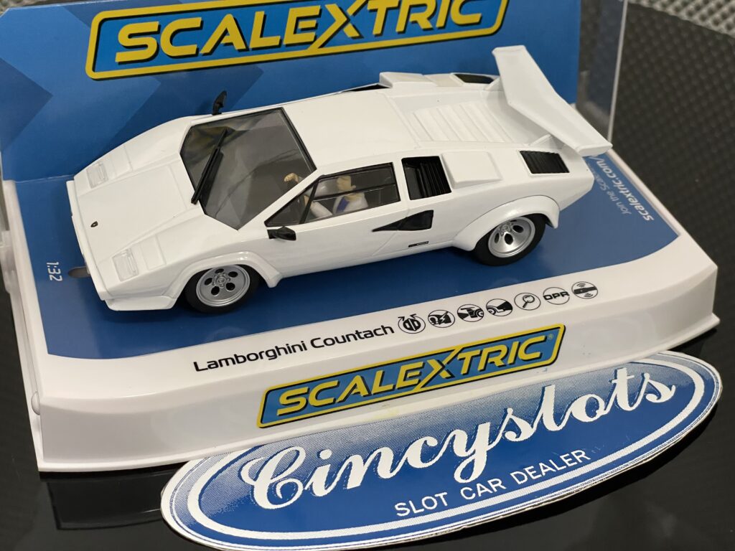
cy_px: 276
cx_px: 368
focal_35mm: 52
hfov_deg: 36.8
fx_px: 1104
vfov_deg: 28.0
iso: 400
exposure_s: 1/60
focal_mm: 6
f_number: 2
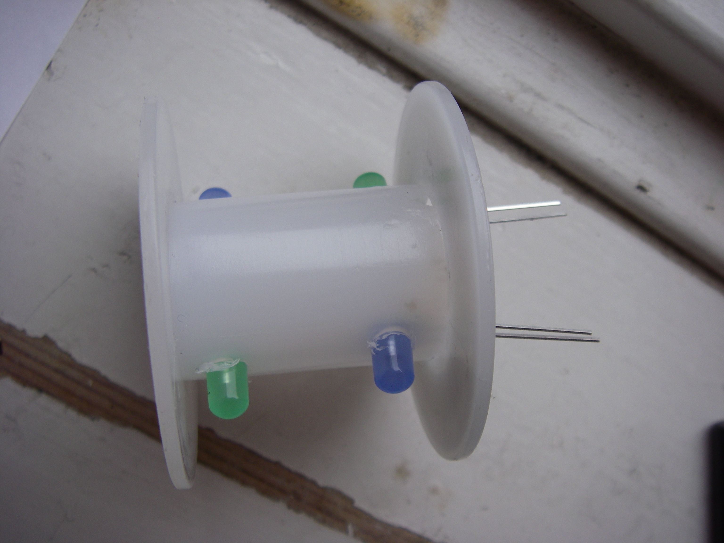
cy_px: 272
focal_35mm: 38
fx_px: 795
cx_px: 362
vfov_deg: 37.7
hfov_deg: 49.0
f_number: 3.3
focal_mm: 6.3
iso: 64
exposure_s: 1/60
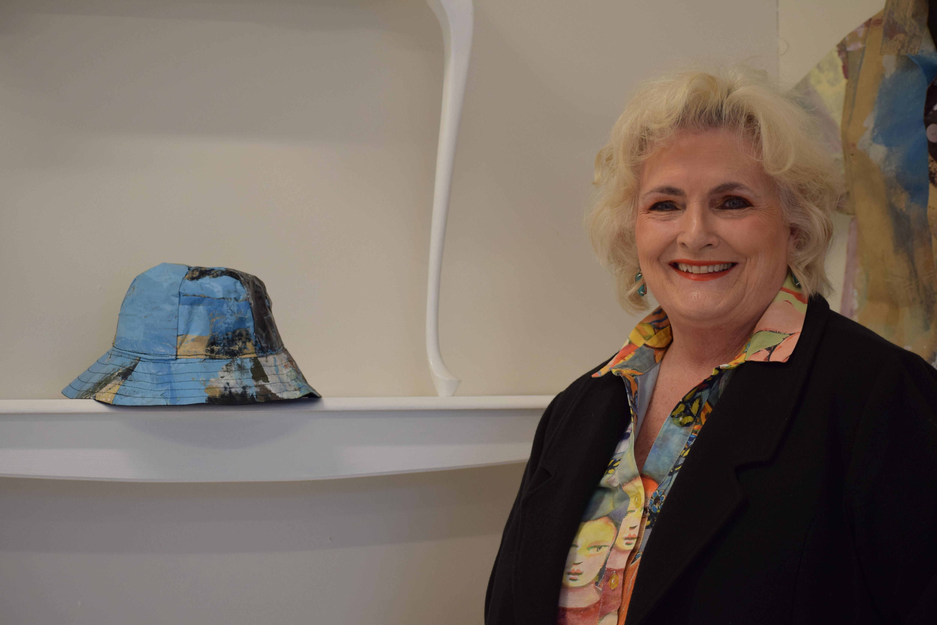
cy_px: 312
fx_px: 3318
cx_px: 468
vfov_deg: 10.8
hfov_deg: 16.1
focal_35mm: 128
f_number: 4.8
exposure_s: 1/100
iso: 400
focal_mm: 85
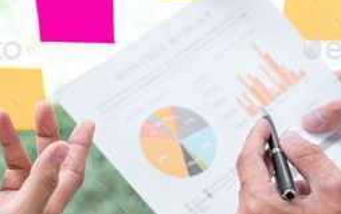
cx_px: 158
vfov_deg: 15.7
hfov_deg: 24.9
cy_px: 112
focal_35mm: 83
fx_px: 772
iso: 400
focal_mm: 35
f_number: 2.8
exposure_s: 1/200
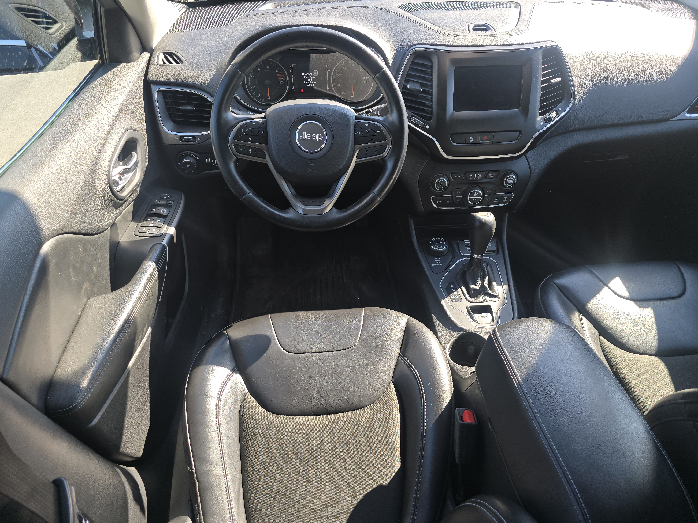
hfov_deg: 73.9
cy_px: 262
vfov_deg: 58.9
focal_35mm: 23
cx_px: 349
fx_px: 464
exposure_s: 1/180
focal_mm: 6.3
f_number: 1.7
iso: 25
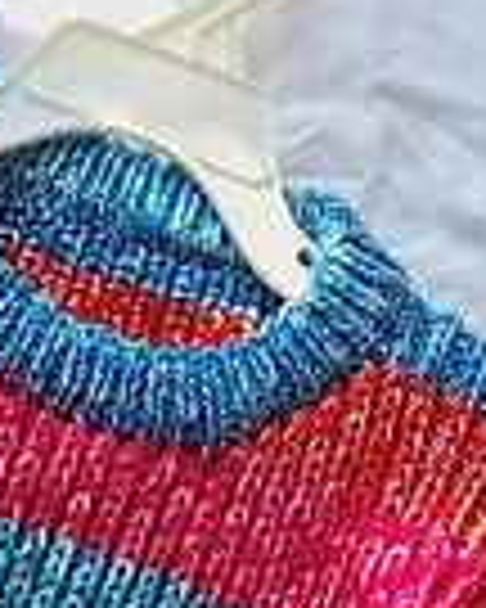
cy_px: 923
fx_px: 1492
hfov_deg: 18.0
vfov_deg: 19.8
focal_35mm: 83
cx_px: -18
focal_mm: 5.54
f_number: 1.8
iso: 40
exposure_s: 1/861
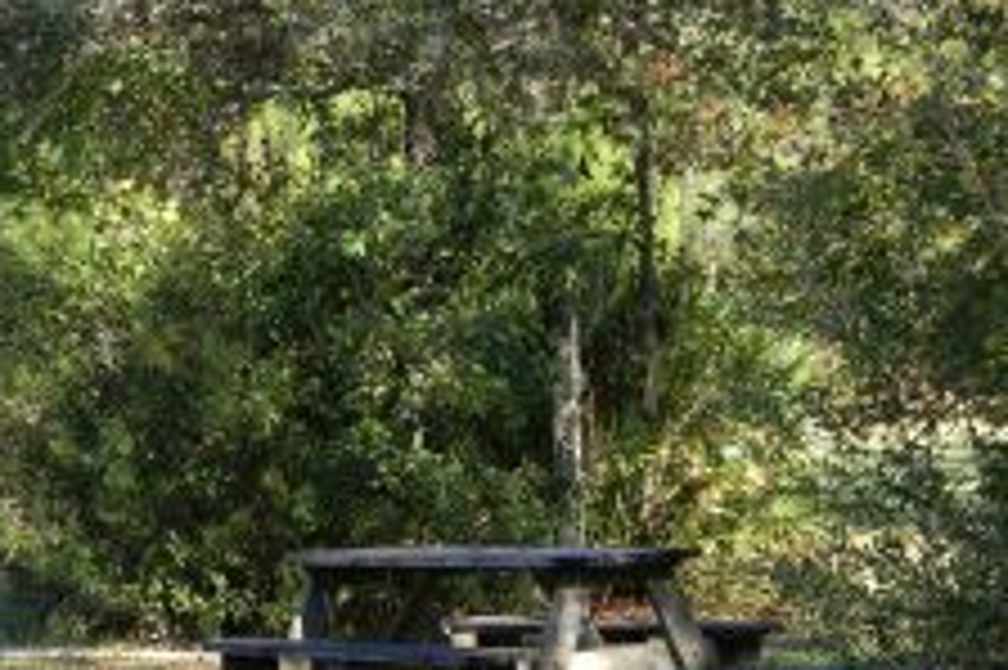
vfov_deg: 10.1
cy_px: 474
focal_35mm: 135
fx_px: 3777
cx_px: 266
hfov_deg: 15.1
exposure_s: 1/95.4
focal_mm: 15.1
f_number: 4.5
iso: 80
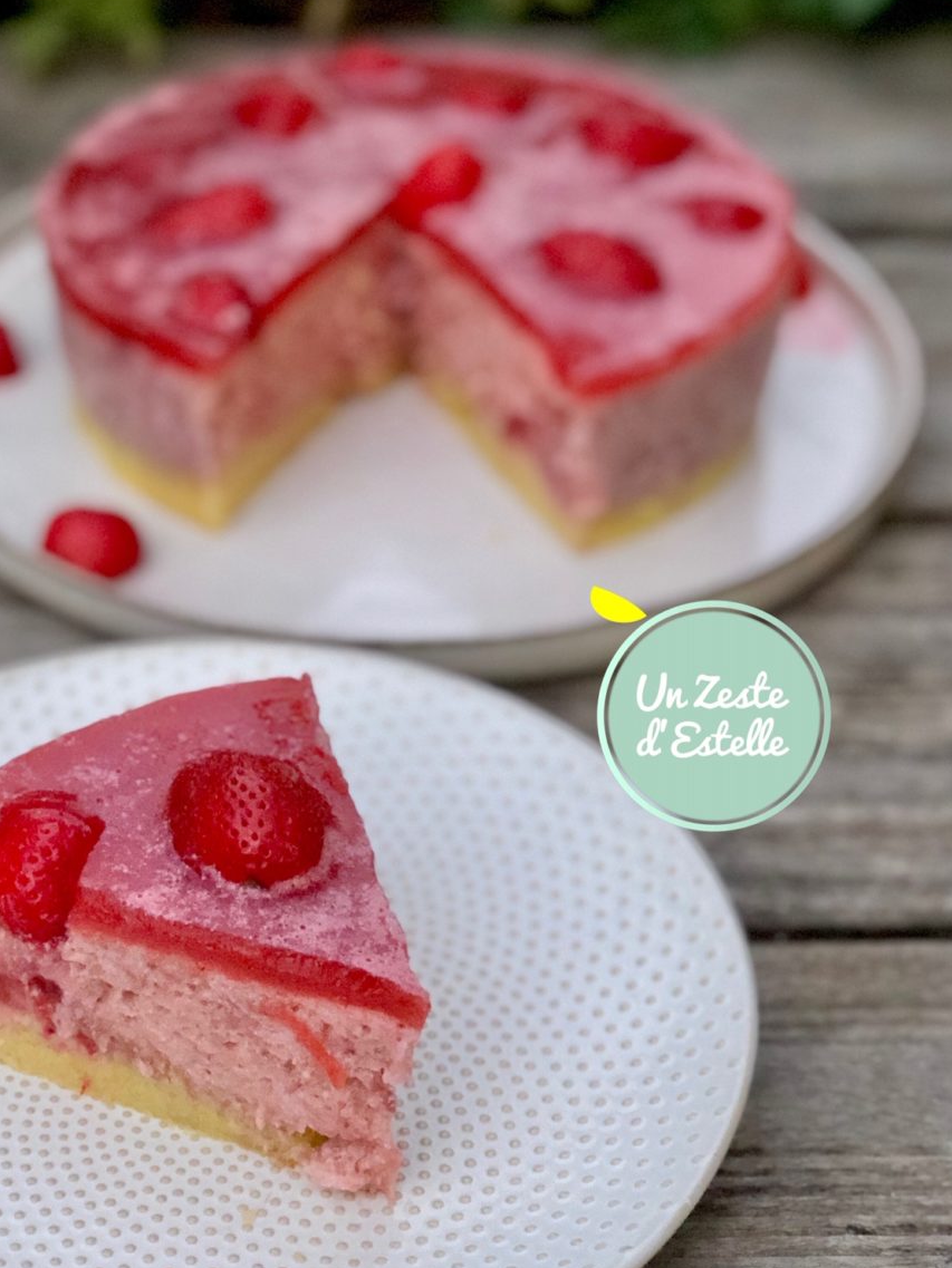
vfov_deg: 25.3
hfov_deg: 19.1
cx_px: 355
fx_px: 2823
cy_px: 666
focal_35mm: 77
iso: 1250
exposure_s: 1/30
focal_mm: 6.6
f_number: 2.8
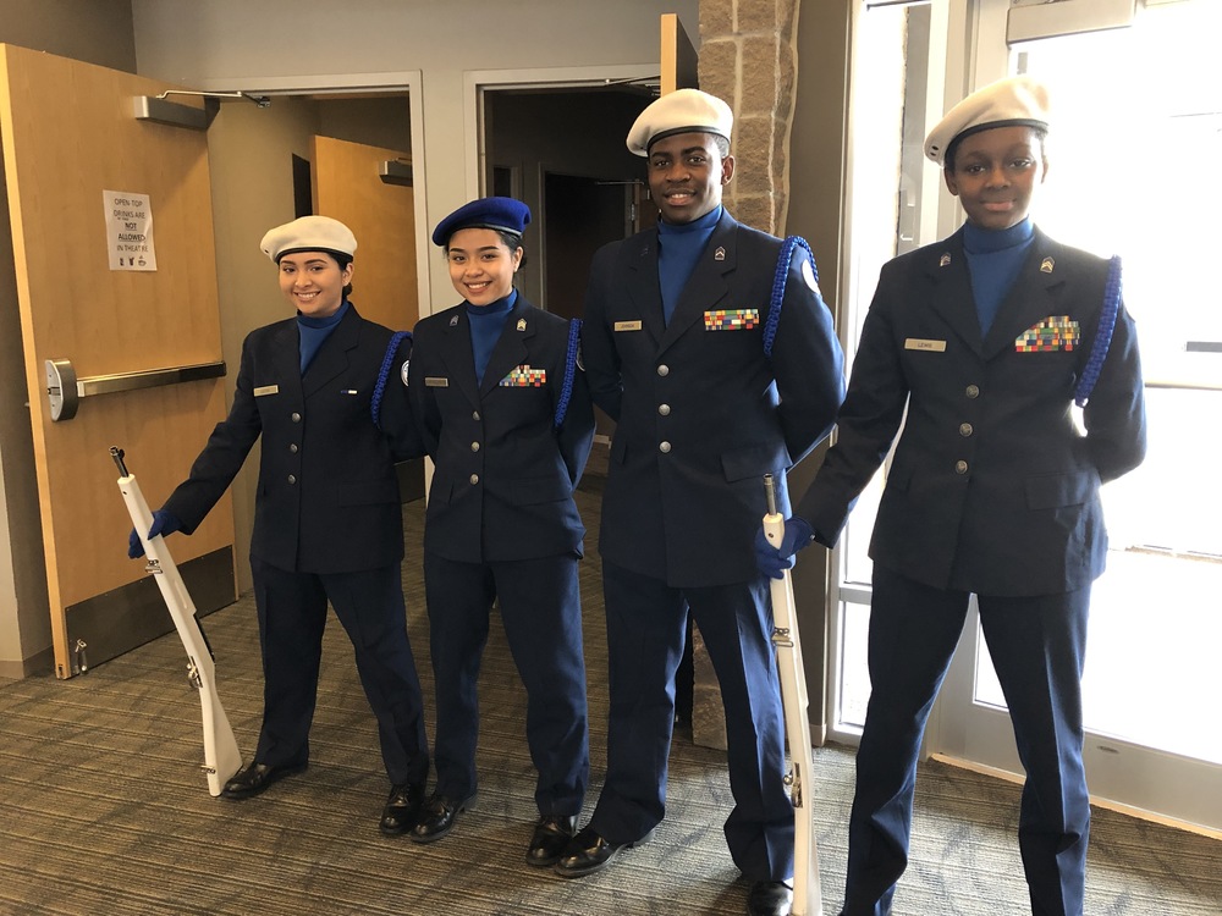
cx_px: 611
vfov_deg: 49.7
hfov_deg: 63.4
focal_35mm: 28
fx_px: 988
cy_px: 458
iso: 80
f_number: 1.8
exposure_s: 1/15
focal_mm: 3.99
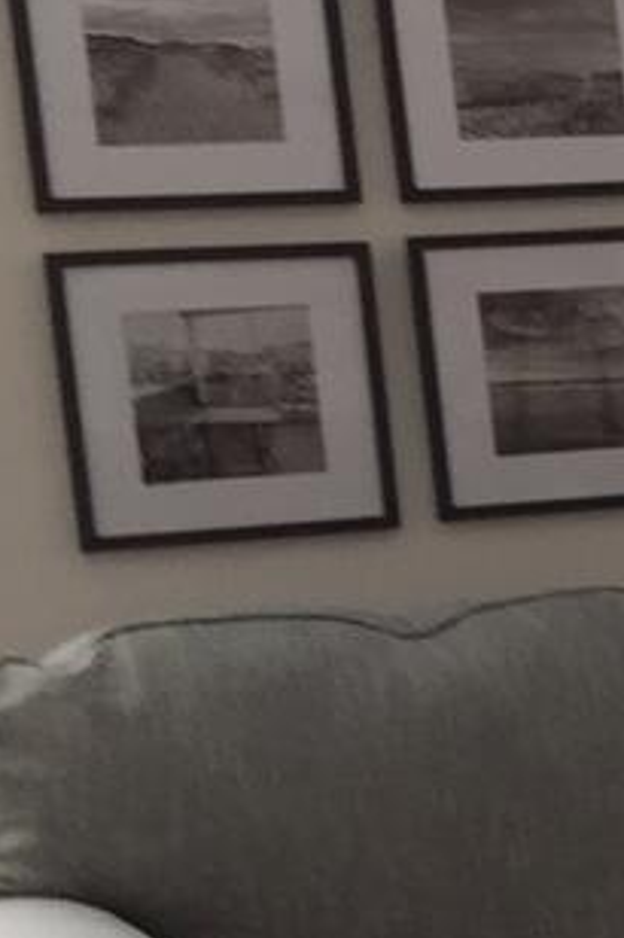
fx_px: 3670
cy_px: 850
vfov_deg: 14.4
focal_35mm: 141
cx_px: 2015
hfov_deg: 8.0
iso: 32
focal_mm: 4.15
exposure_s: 1/60
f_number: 2.2
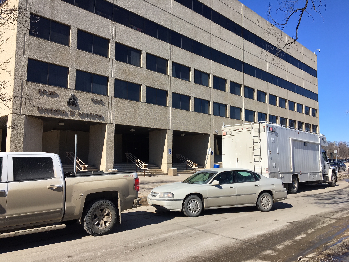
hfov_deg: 61.7
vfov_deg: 48.2
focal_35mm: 29
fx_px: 292
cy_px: 131
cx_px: 174
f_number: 2.2
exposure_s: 1/2079
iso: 25
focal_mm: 4.15
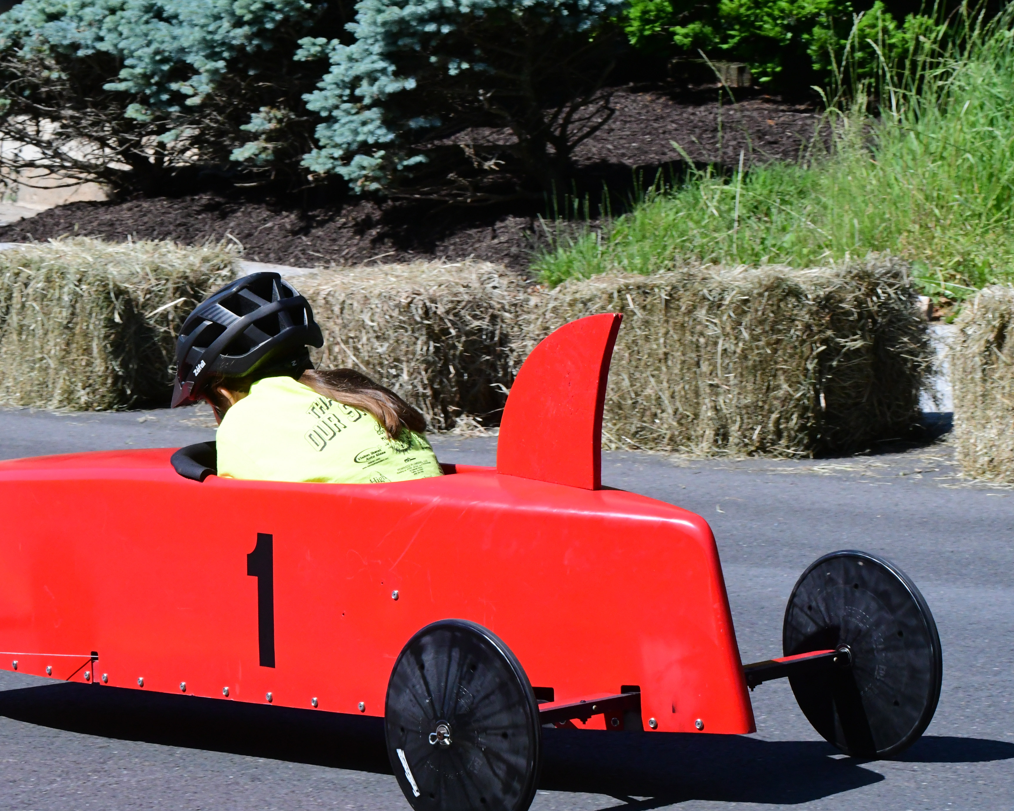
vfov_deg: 9.1
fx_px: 5101
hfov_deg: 11.3
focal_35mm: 170
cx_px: 404
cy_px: 406
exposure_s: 1/1250
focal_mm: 100
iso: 3200
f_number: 18
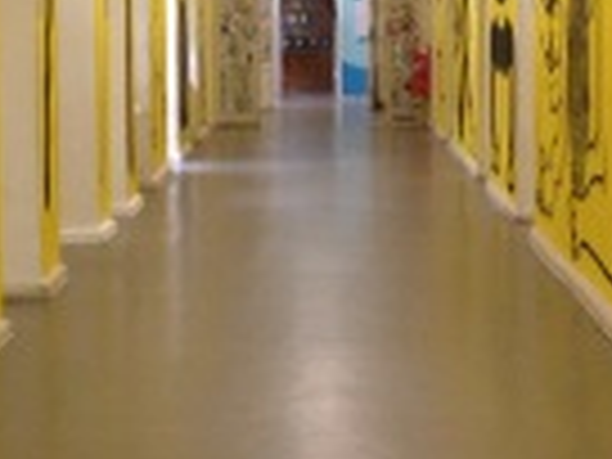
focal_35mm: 121
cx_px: 364
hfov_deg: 16.3
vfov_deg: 12.2
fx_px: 2139
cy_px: 88
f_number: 2.4
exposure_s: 1/20
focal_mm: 4.13
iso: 160
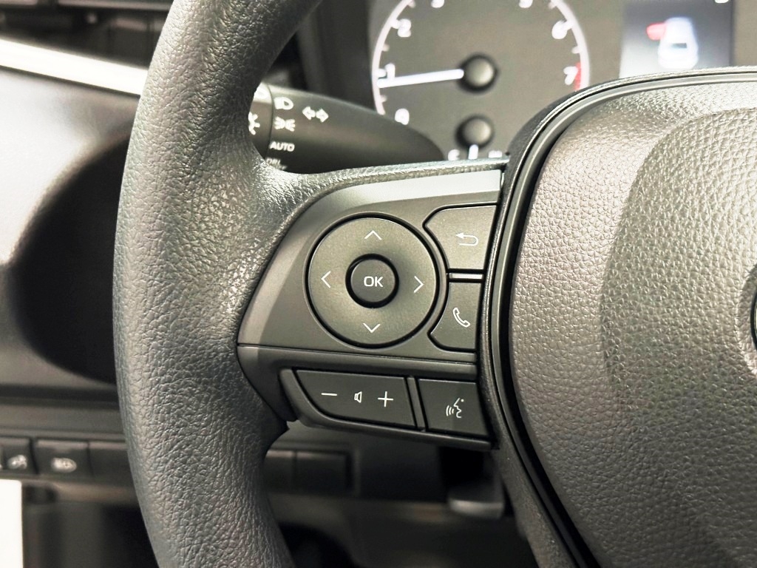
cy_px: 284
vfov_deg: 30.3
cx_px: 378
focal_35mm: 48
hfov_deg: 39.7
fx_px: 1050
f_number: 1.78
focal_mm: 6.86
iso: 640
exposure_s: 1/24
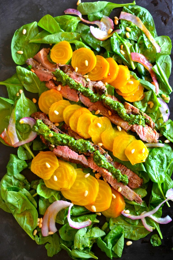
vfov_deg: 33.4
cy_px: 130
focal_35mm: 60
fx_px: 432
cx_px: 86
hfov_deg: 22.6
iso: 400
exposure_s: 1/80
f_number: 4.5
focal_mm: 40
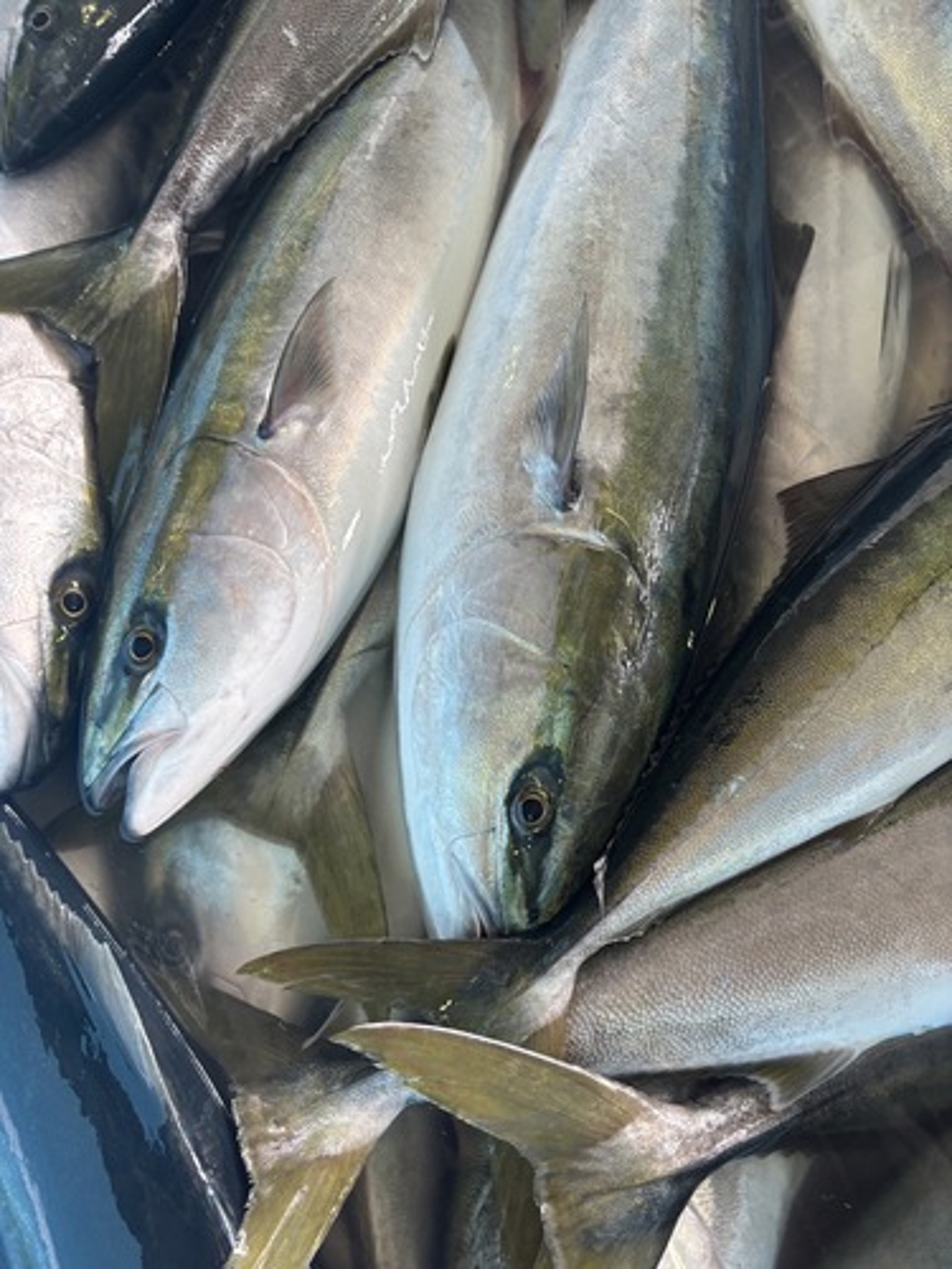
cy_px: 634
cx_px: 476
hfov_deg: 53.1
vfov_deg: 67.3
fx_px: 953
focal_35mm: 26
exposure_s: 1/60
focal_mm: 5.96
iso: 125
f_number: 1.6
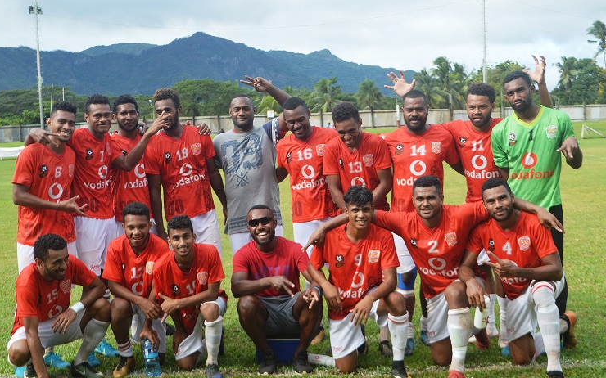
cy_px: 203
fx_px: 974
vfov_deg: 22.0
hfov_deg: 34.6
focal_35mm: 59
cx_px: 299
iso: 400
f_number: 5
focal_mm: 38
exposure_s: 1/640
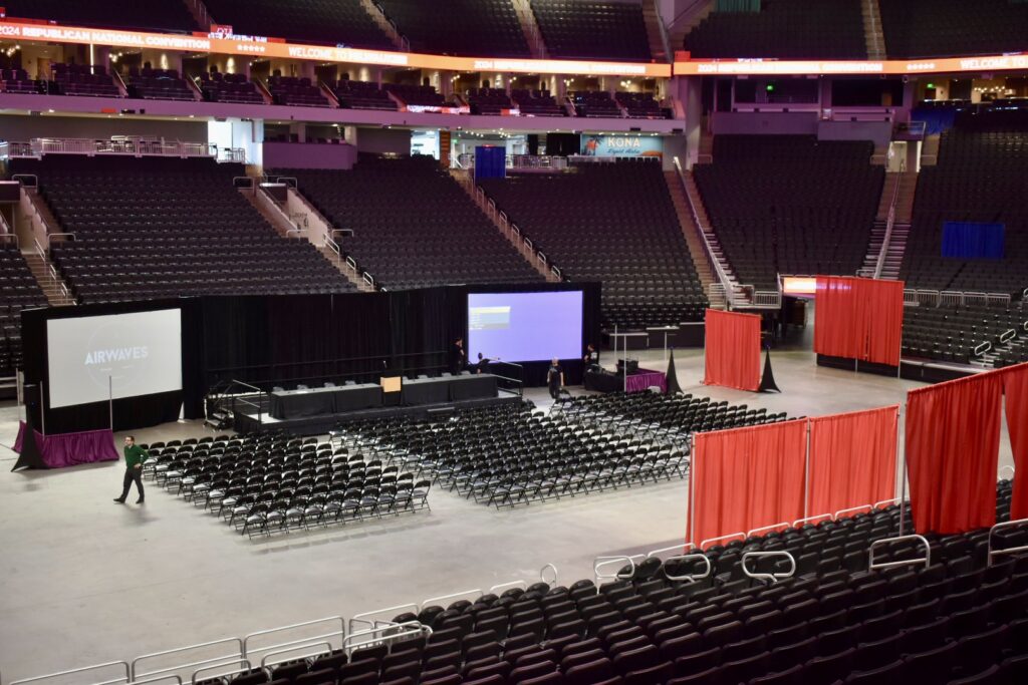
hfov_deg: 47.9
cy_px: 342
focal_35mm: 40
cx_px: 514
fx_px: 1157
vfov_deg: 33.0
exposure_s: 1/60
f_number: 4
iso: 1000
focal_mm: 27
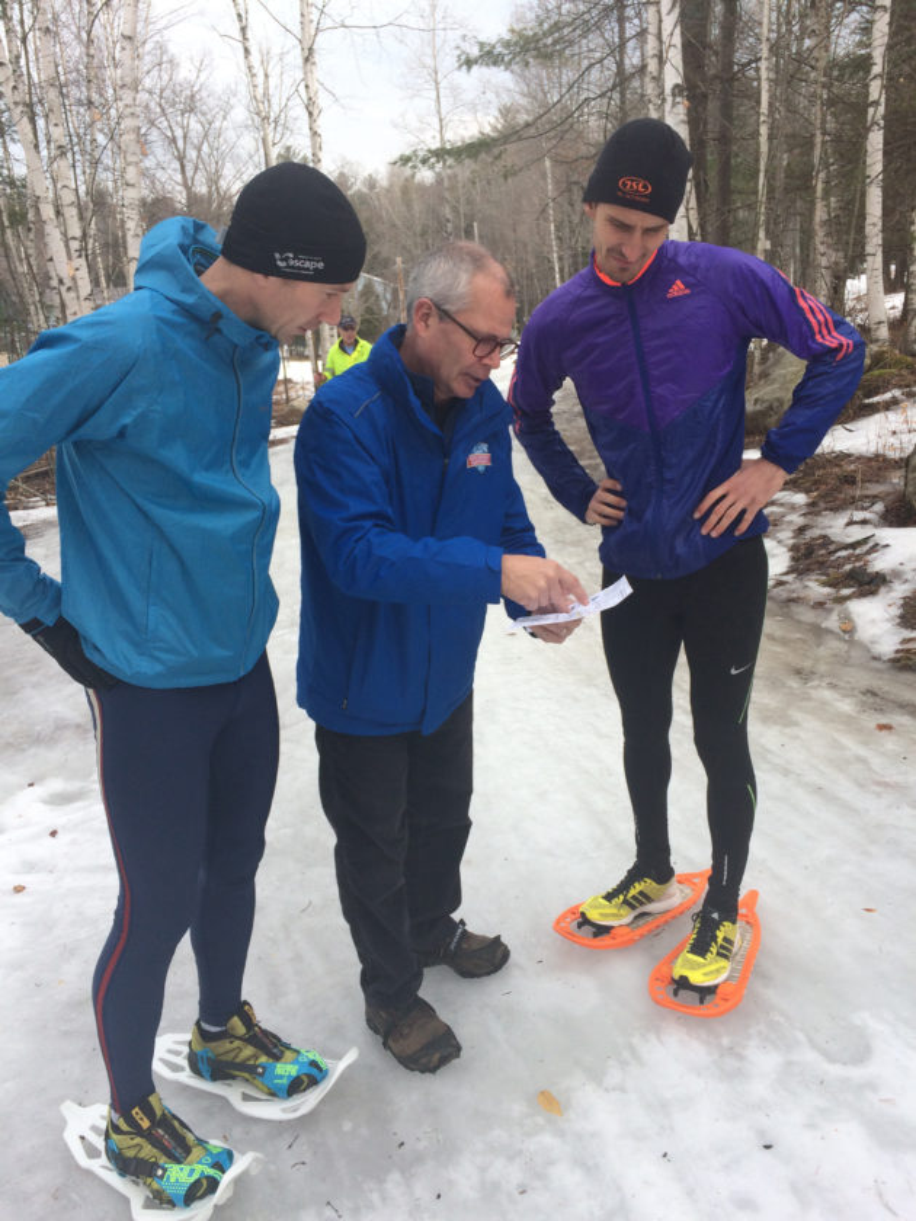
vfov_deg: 61.7
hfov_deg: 48.2
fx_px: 1023
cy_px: 610
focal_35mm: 29
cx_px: 458
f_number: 2.2
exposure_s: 1/570
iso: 32
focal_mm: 4.15
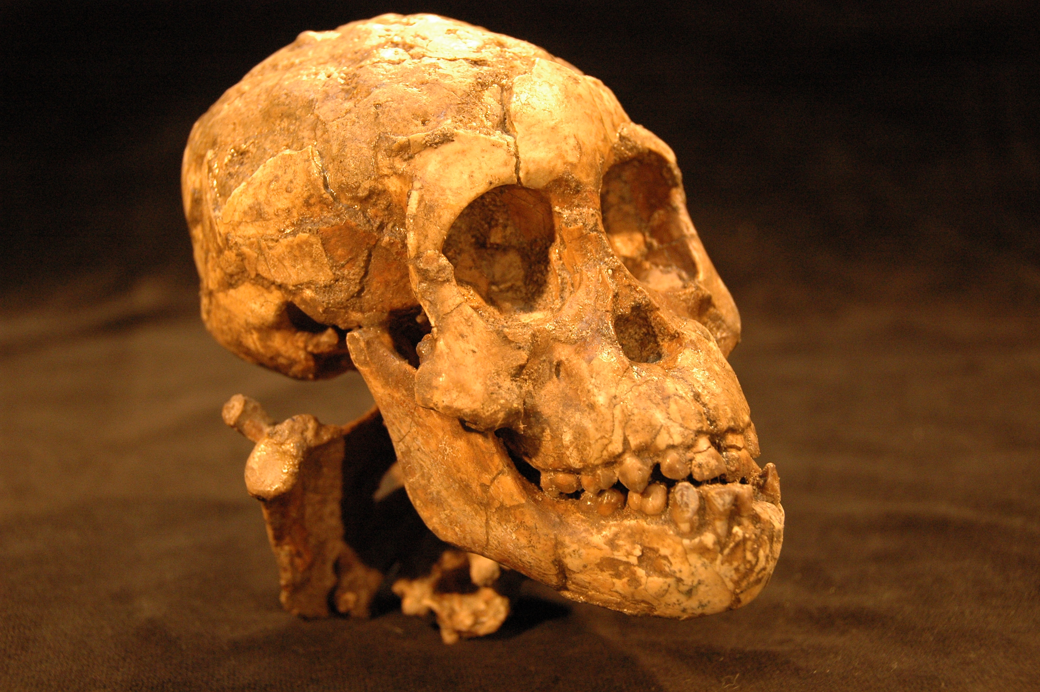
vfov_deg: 18.9
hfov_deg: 28.1
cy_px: 346
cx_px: 520
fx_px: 2078
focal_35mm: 72
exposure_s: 1/30
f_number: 4.8
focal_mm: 48
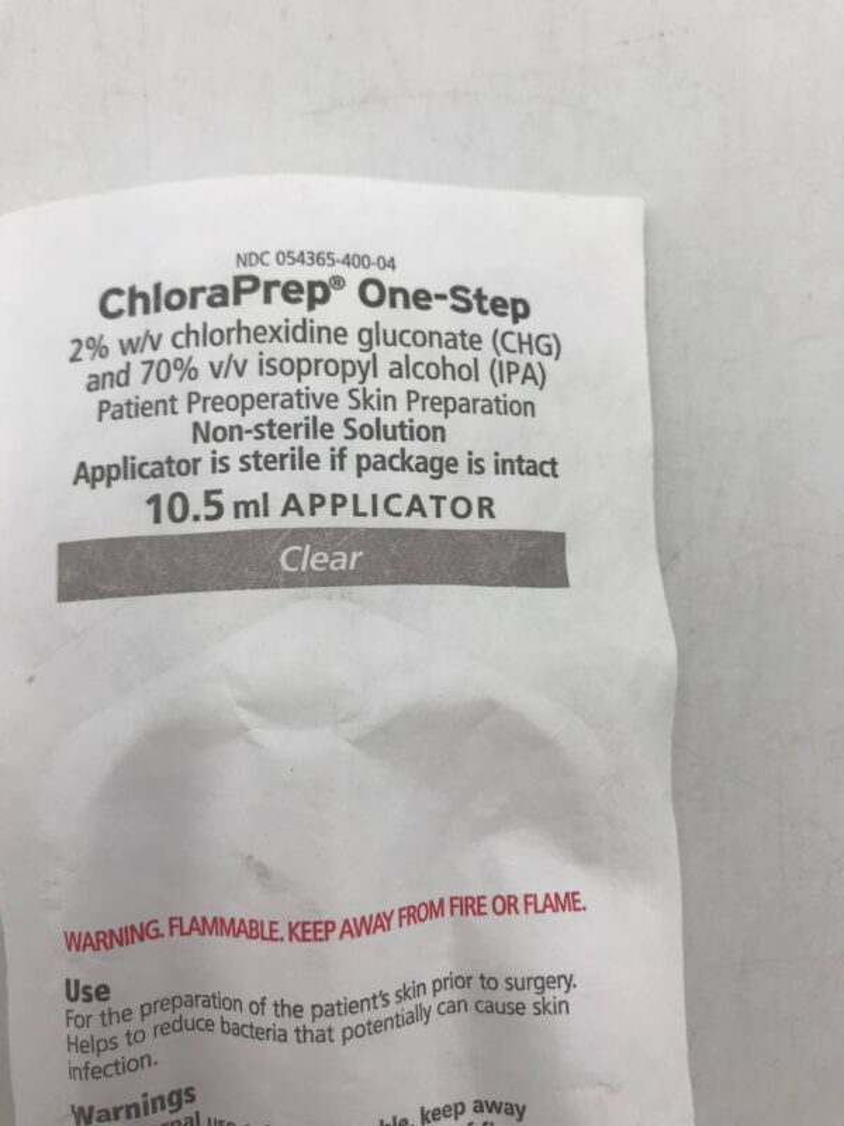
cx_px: 422
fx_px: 910
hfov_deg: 49.7
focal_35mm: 28
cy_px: 563
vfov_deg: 63.4
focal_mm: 3.99
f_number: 1.8
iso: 20
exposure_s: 1/273
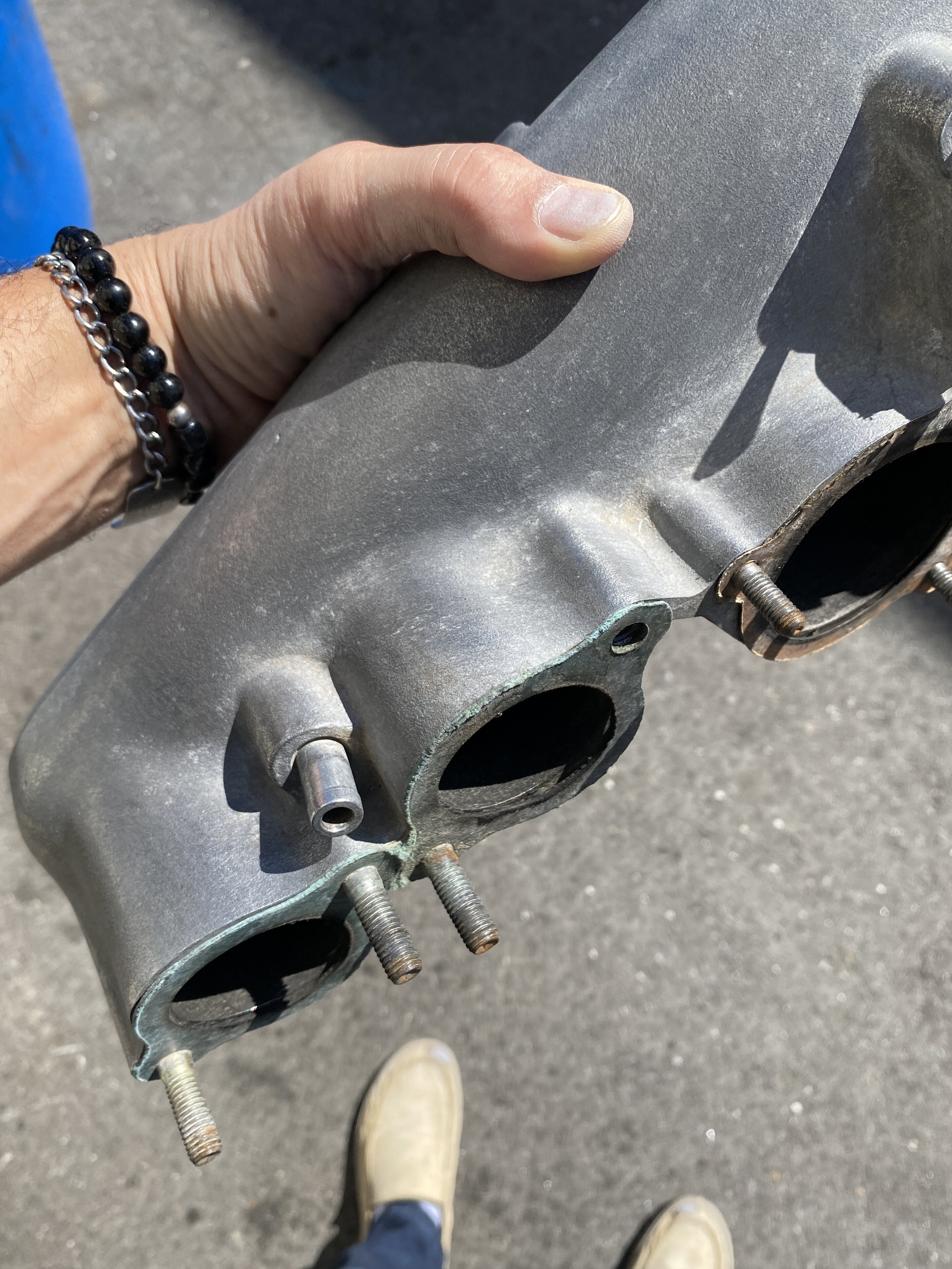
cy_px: 656
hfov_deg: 51.4
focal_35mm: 27
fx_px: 990
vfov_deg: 65.3
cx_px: 479
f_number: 1.8
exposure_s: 1/1898
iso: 32
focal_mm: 4.25
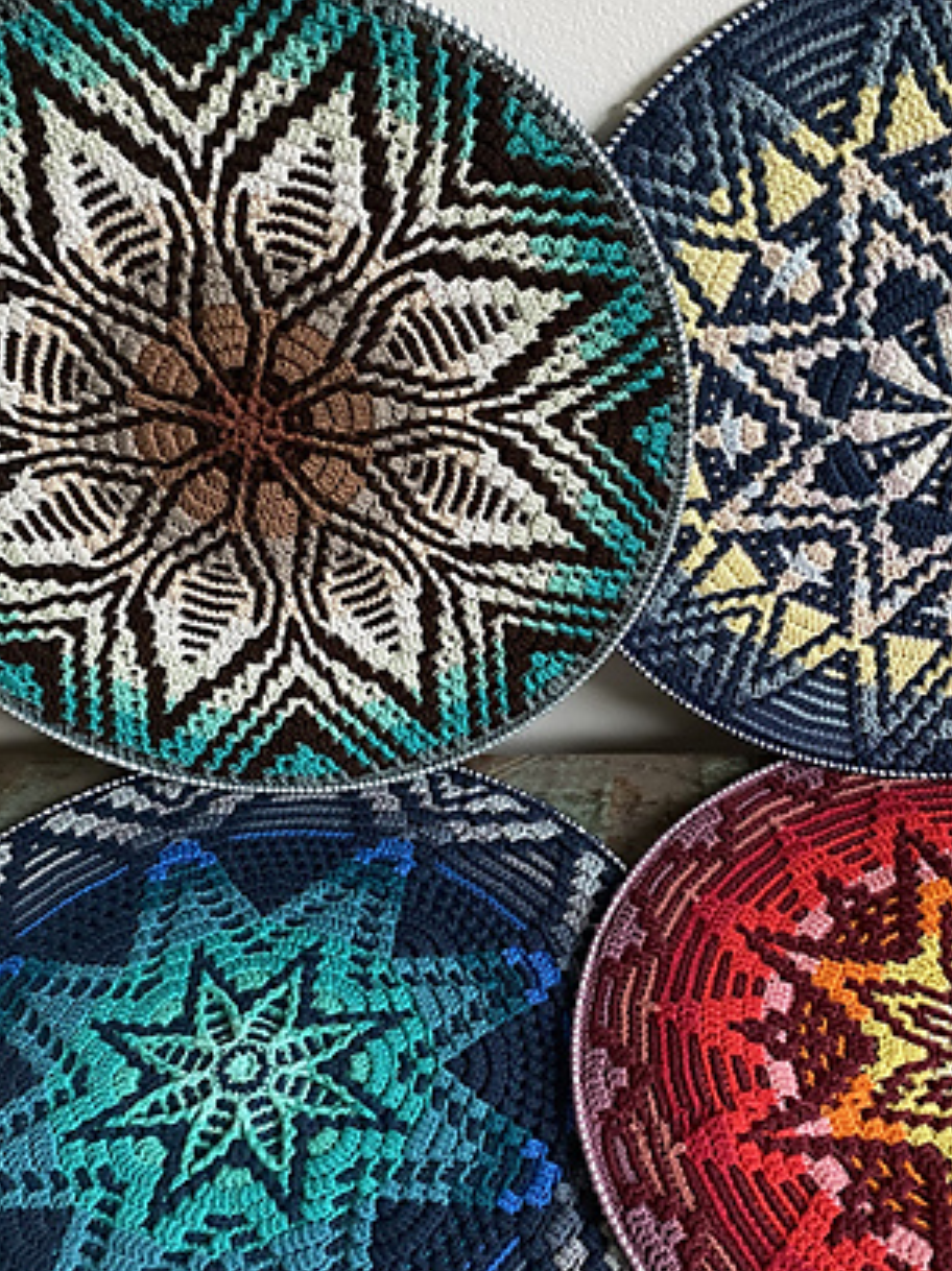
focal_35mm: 41
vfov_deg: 45.8
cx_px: 601
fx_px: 1505
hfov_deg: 34.9
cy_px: 636
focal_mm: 4.25
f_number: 1.8
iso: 400
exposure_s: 1/33
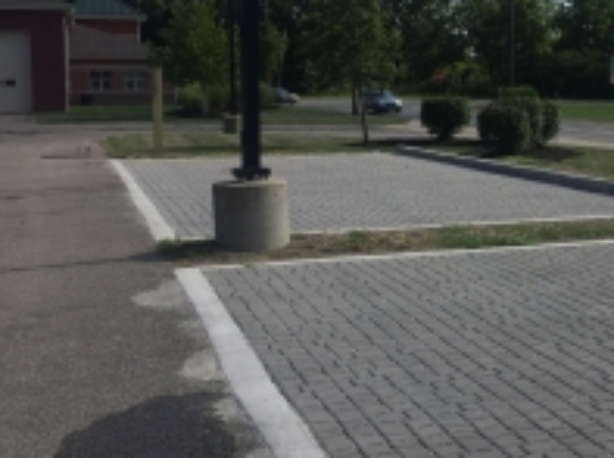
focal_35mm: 59
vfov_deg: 24.7
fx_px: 1045
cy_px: 193
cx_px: 520
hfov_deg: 31.6
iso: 32
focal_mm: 4.15
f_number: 2.2
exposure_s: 1/3597
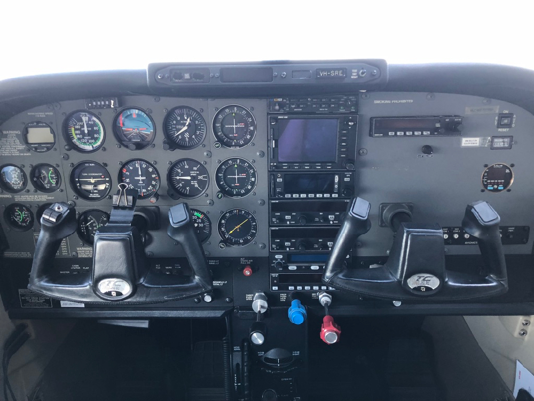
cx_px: 267
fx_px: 432
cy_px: 200
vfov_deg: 49.7
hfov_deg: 63.4
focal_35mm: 28
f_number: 1.8
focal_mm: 4
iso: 40
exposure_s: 1/17
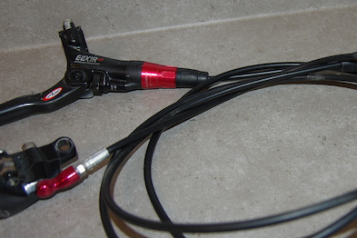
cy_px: 101
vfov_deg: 24.6
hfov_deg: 35.1
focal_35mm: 55
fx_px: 545
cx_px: 287
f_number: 3.5
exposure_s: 1/50
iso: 400
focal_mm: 18
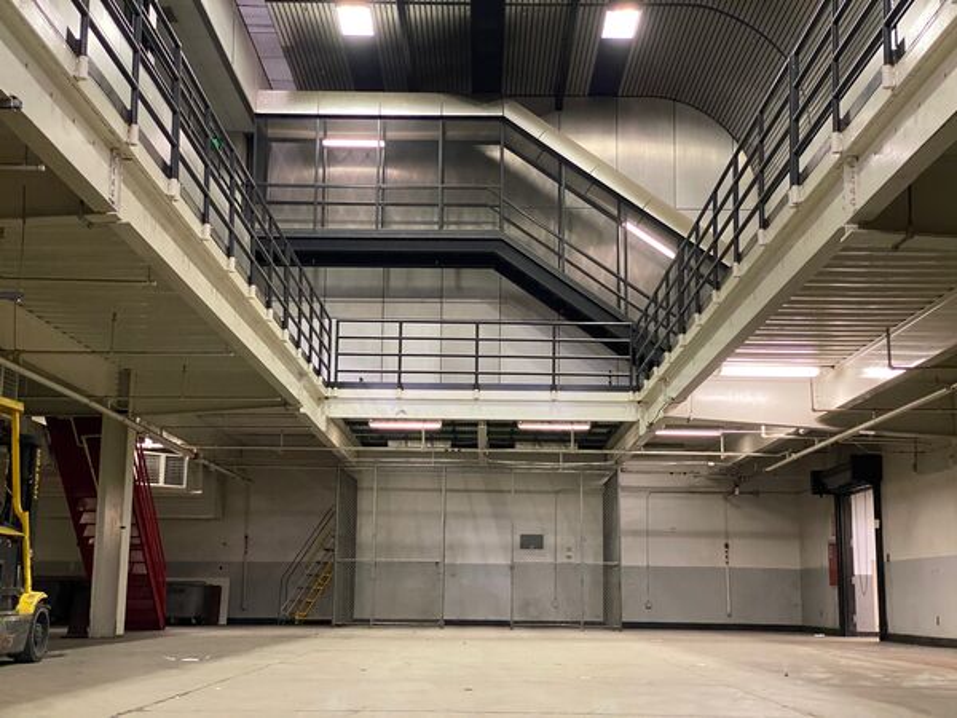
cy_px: 359
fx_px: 1438
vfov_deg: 28.0
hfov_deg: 36.8
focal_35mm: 52
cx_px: 478
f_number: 2
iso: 500
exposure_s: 1/40
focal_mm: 6
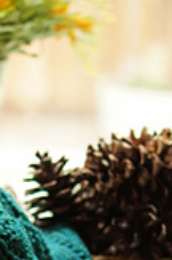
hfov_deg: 8.4
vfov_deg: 12.6
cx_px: 15
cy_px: 258
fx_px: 1163
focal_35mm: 162
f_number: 1.8
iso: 100
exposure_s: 1/60
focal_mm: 35
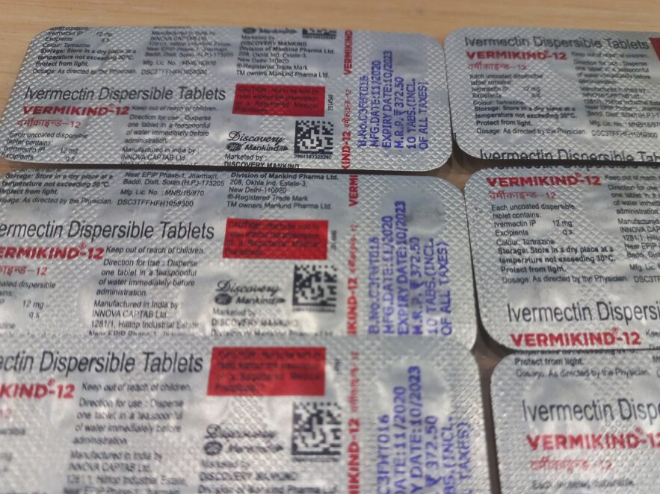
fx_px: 553
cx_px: 359
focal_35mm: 29
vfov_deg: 48.0
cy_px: 286
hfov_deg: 61.6
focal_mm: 4.6
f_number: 1.8
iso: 160
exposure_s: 1/33
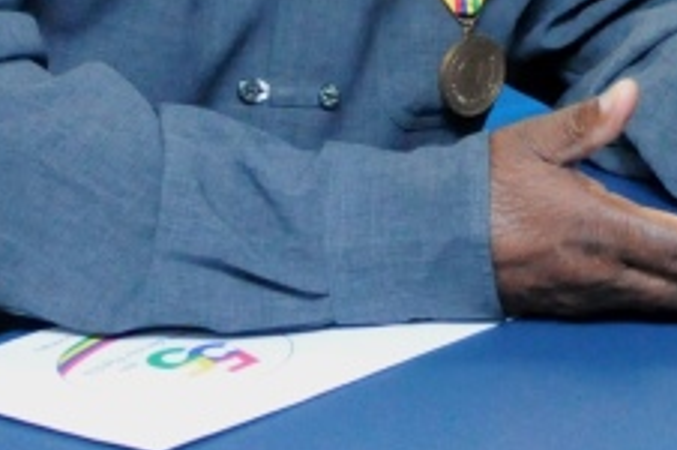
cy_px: -444
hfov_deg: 7.5
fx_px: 5108
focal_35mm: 272
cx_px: 1013
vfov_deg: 5.0
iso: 3200
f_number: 4.2
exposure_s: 1/160
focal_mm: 40
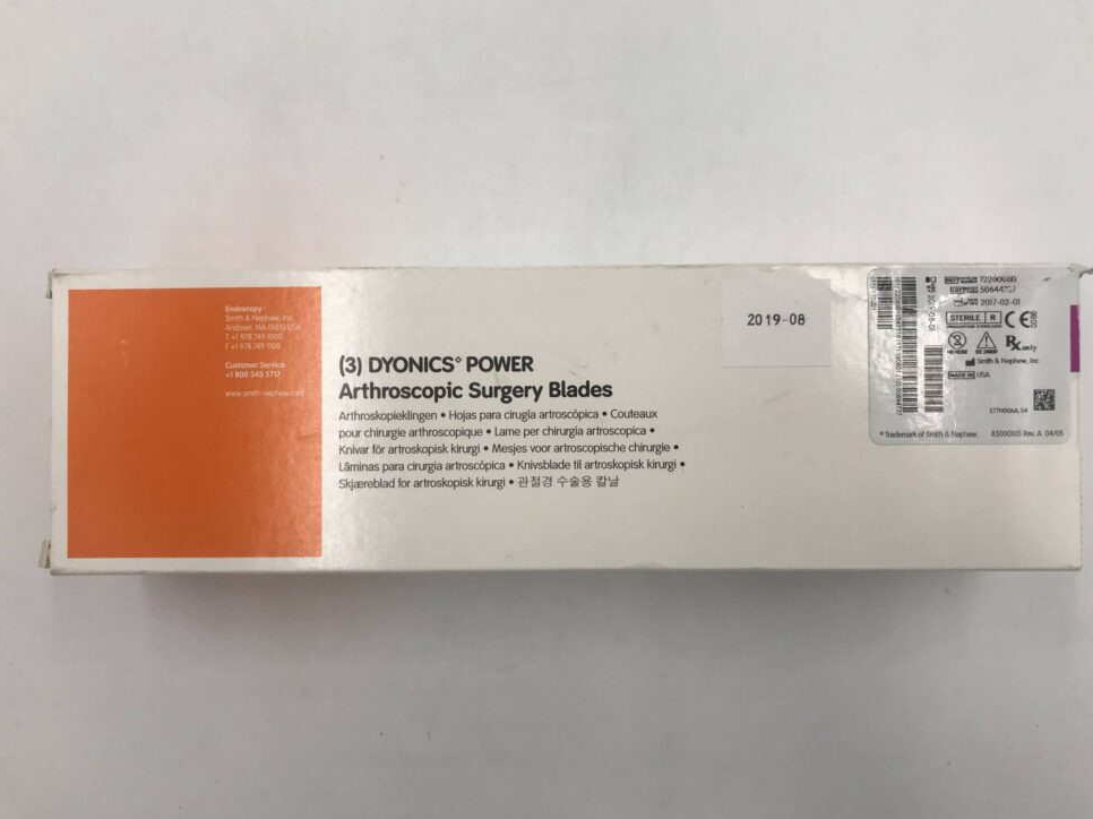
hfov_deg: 61.7
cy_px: 405
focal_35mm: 29
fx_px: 915
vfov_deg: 48.2
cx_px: 563
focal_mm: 3.99
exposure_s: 1/60
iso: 32
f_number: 1.8
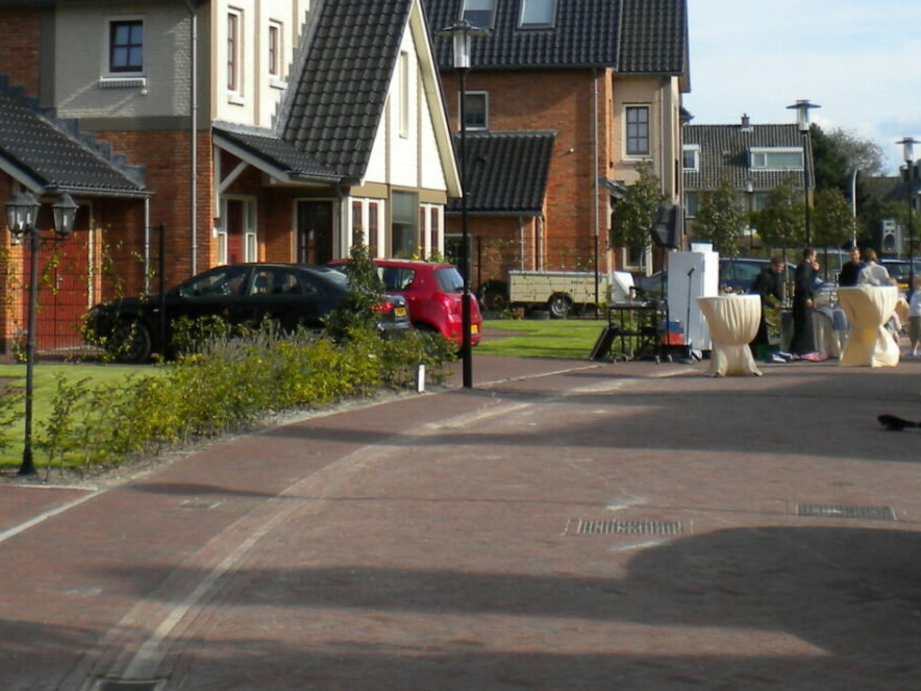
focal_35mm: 76
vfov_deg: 19.2
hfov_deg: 25.6
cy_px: 138
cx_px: 401
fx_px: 2022
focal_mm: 6.3
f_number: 4.6
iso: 80
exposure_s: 1/504
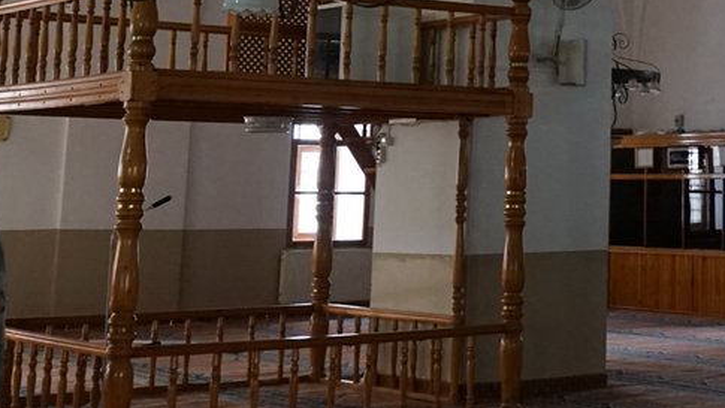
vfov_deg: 14.0
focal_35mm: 83
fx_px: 1596
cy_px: -128
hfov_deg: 24.0
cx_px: 791
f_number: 8
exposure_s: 1/15
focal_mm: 24
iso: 3200
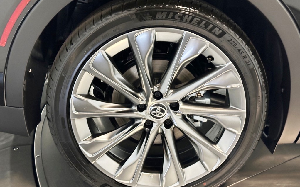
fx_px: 417
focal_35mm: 51
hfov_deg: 39.6
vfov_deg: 25.3
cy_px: 110
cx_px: 150
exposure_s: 1/30
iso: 500
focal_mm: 6.86
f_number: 1.78
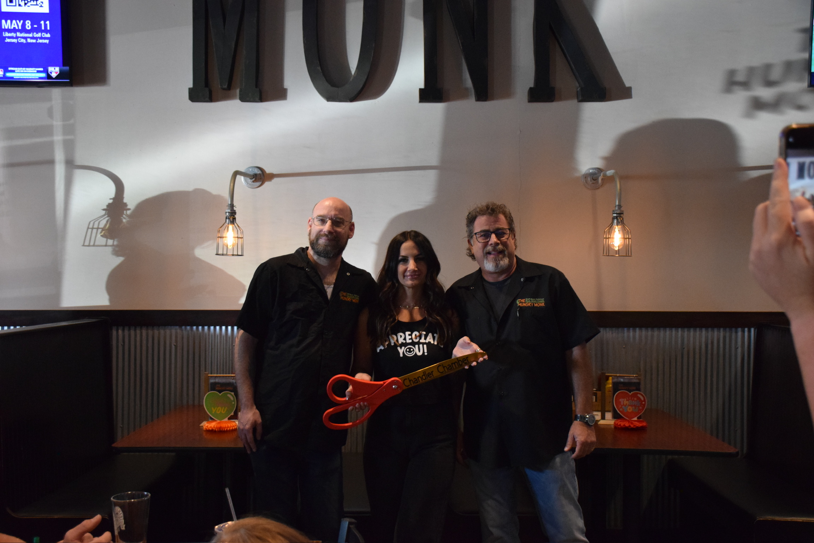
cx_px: 407
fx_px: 882
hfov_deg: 49.6
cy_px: 272
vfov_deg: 34.2
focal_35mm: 39
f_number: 3.8
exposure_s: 1/80
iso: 3200
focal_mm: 26
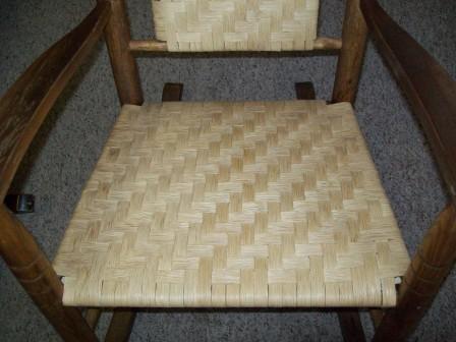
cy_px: 171
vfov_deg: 39.7
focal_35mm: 36
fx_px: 474
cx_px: 228
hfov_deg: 51.4
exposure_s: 1/125
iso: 200
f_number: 2.7
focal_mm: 6
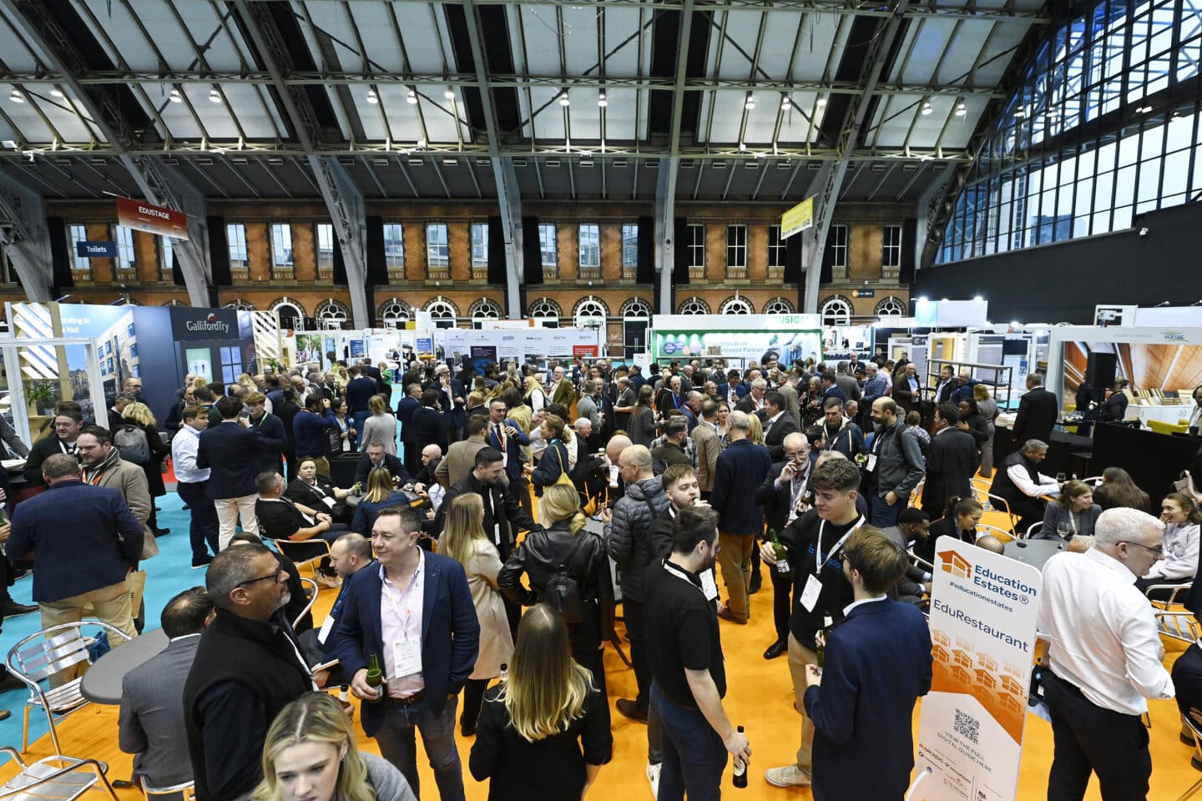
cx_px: 635
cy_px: 408
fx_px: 534
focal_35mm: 16
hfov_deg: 96.6
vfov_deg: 73.7
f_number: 4
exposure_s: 1/250
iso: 4000
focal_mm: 15
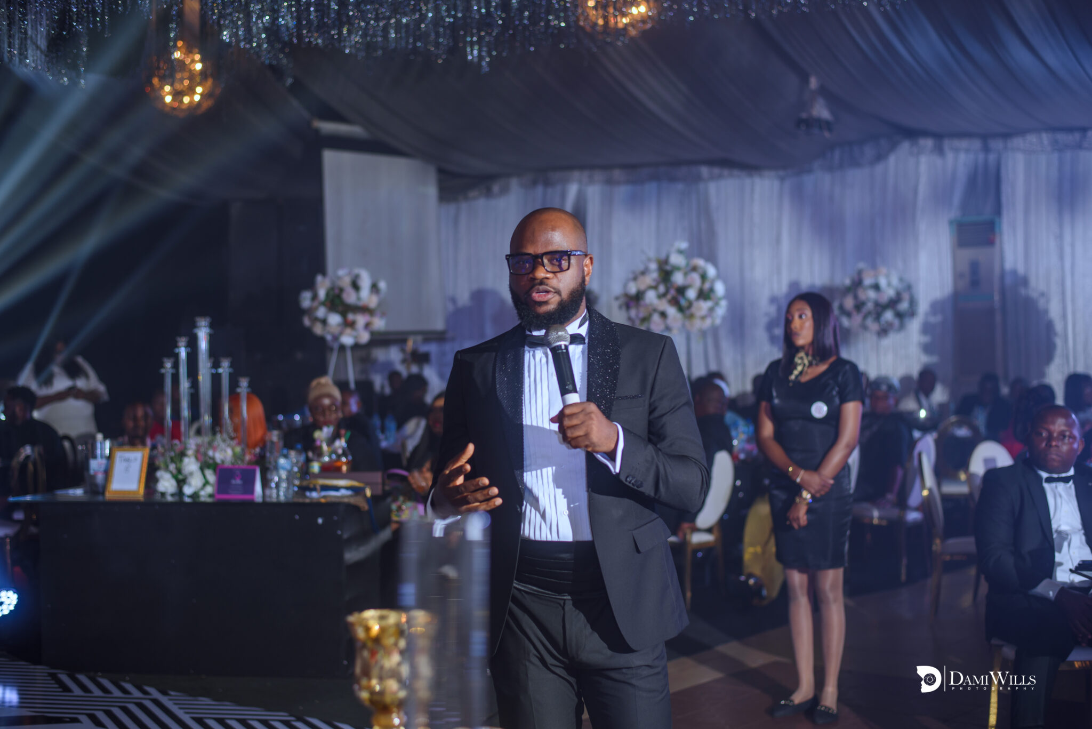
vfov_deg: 27.0
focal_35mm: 50
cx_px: 546
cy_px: 364
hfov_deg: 39.6
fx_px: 1517
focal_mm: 50
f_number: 2.8
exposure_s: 1/200
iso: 100
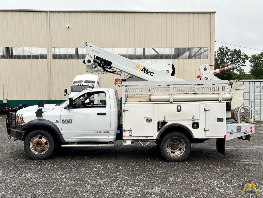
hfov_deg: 67.3
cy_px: 99
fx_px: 198
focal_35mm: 26
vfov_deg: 53.1
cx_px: 132
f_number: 1.5
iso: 50
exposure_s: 1/346
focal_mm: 5.7
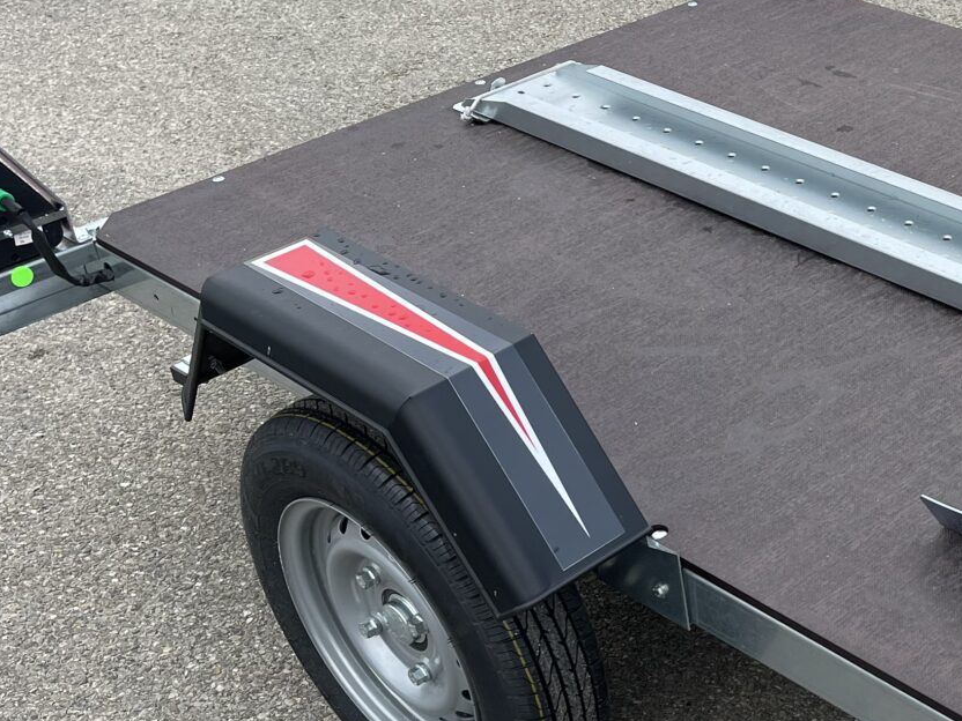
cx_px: 993
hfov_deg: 28.2
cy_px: 455
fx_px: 1779
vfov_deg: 22.9
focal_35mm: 64
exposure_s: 1/672
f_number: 1.6
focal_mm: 5.1
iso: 32
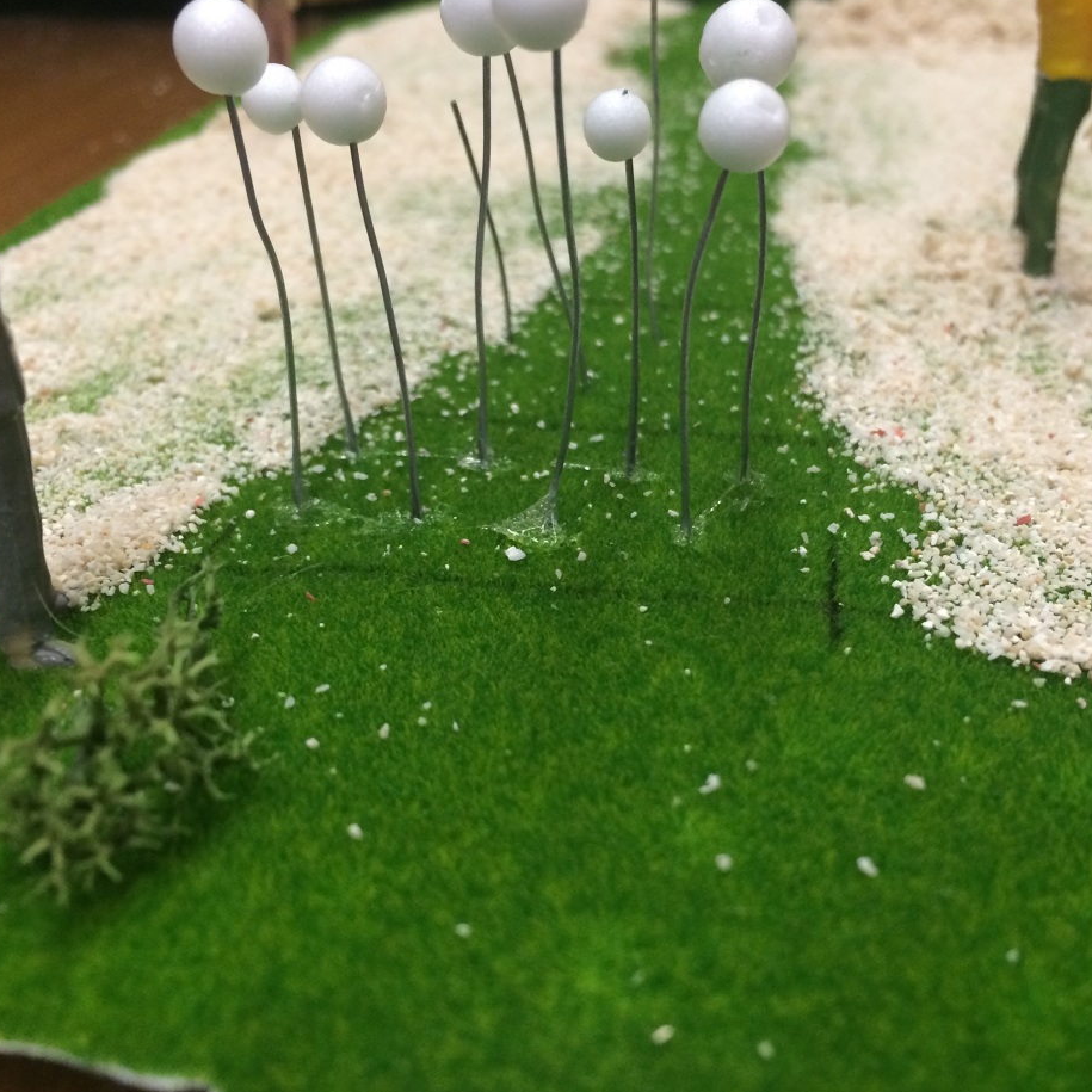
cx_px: 598
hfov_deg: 47.2
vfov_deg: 47.2
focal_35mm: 35
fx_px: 1249
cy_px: 542
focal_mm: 4.15
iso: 125
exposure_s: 1/30
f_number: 2.2
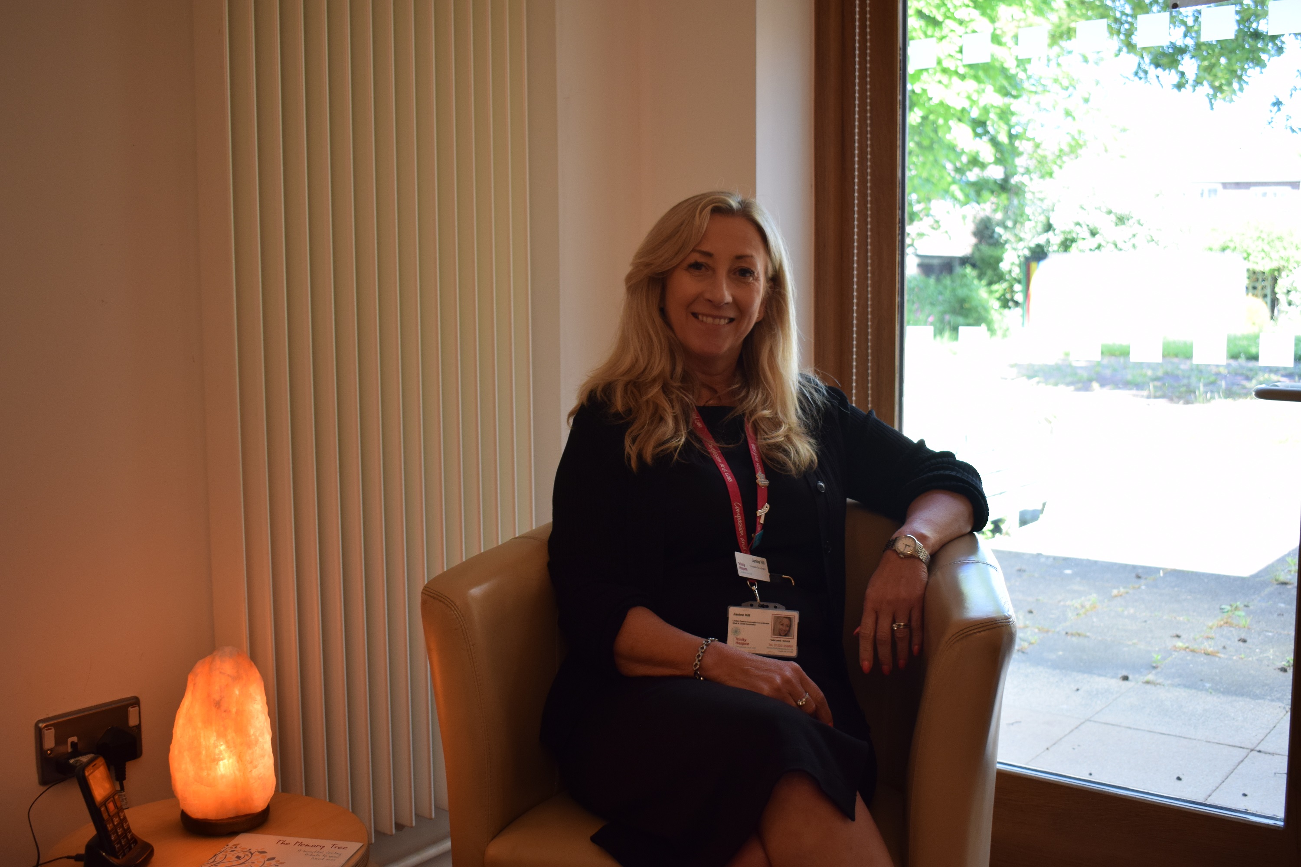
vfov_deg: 35.5
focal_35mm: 38
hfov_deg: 51.3
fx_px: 1355
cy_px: 434
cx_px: 650
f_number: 4
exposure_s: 1/60
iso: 400
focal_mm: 25
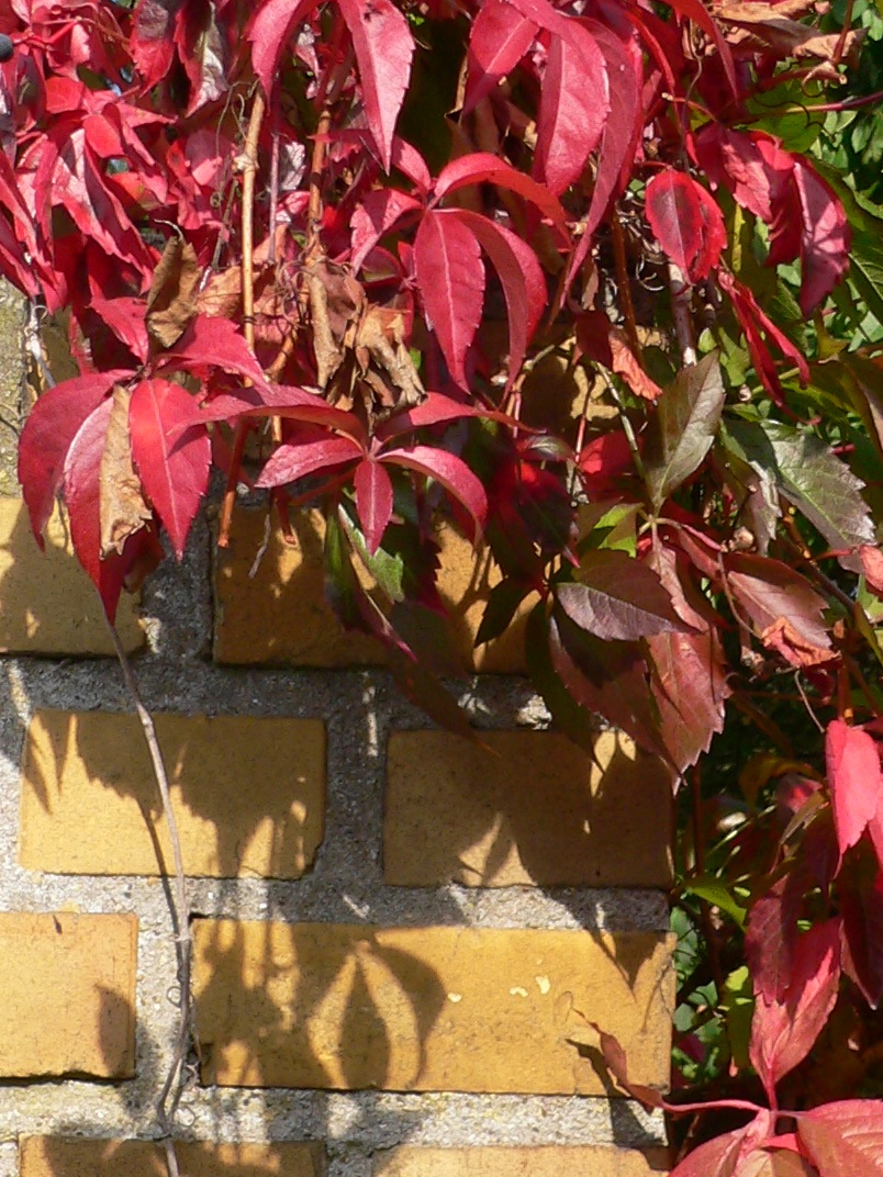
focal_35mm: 86
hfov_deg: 17.1
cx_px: 677
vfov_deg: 22.7
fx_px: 2925
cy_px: 763
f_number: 4
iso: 100
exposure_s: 1/400
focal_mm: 6
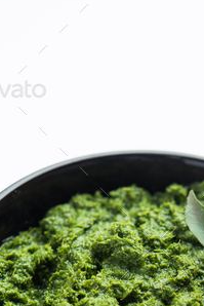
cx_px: 151
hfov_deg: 7.7
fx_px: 1511
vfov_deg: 11.3
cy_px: 389
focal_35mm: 178
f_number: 4.5
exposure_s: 1/125
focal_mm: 60
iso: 100
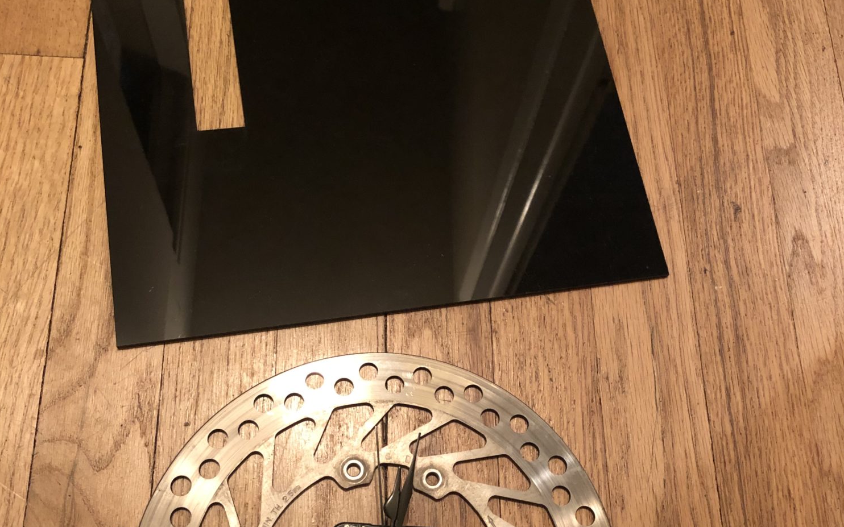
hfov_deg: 49.3
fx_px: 920
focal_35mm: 40
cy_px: 335
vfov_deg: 31.8
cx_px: 421
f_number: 1.8
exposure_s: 1/4
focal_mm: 3.99
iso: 100
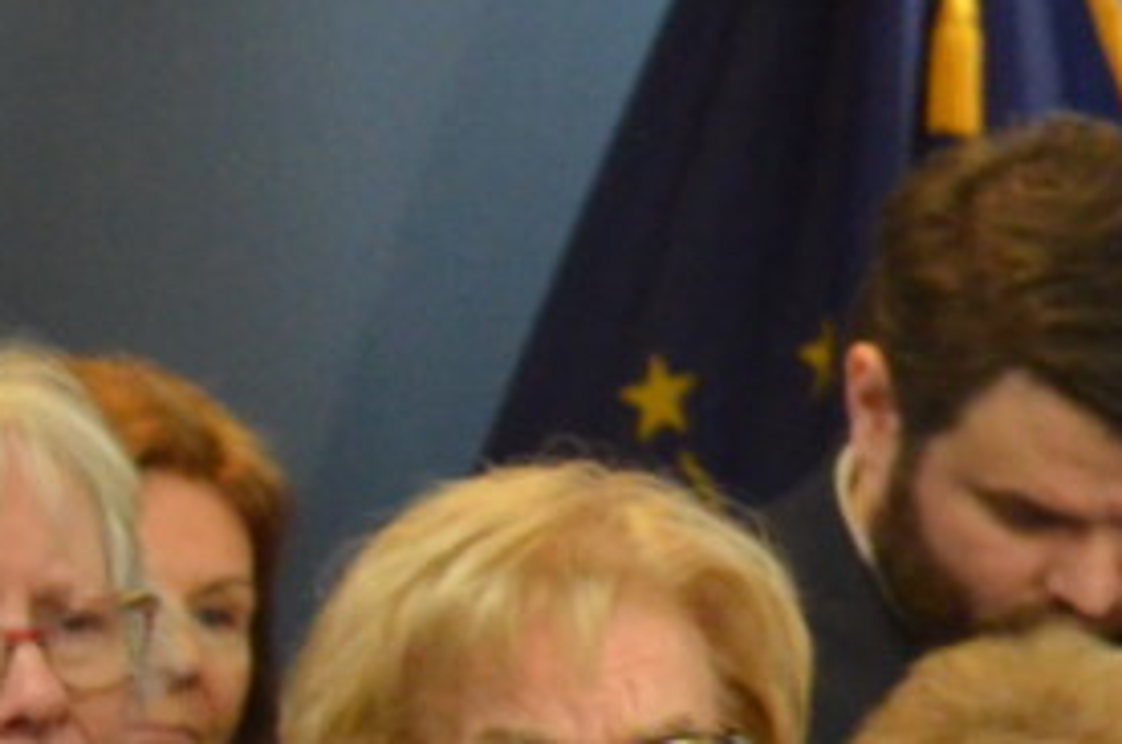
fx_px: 11175
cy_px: 474
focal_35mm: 359
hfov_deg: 5.6
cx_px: 2346
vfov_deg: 3.8
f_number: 5.6
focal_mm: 55
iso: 4000
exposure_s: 1/50
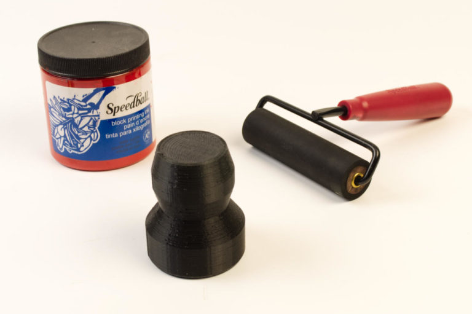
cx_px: 236
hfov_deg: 36.9
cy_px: 157
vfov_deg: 25.0
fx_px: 708
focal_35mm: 54
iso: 200
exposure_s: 1/15
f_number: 7.1
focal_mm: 36
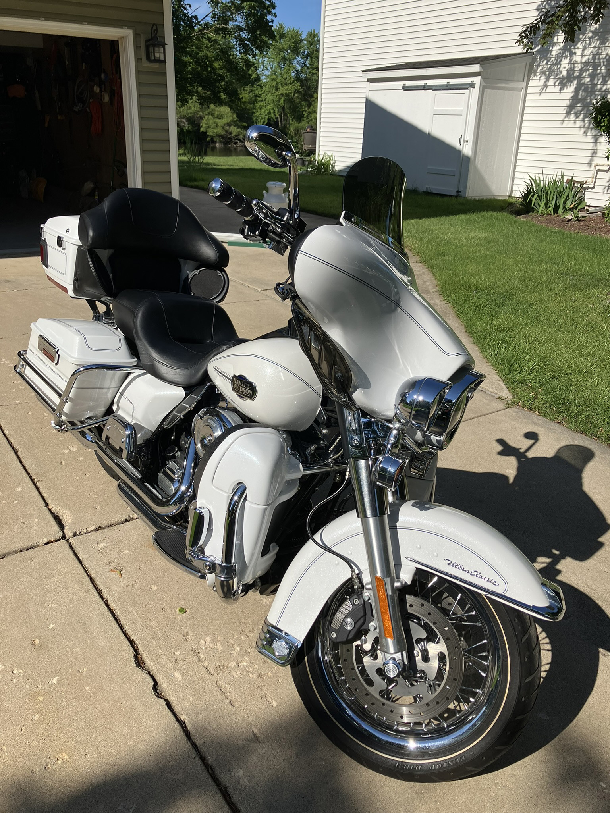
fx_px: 658
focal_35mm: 28
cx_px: 305
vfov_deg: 63.4
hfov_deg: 49.7
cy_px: 406
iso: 32
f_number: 1.8
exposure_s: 1/3472
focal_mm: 3.99
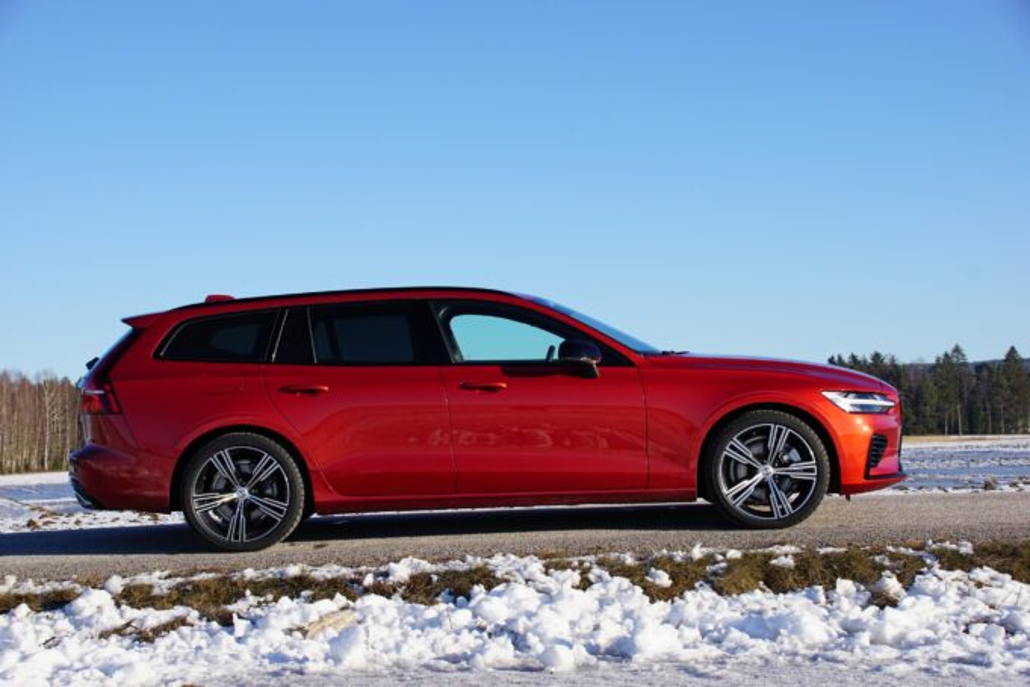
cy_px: 344
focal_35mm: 75
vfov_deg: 18.2
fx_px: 2146
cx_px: 515
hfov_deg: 27.0
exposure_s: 1/160
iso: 100
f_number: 10
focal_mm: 50
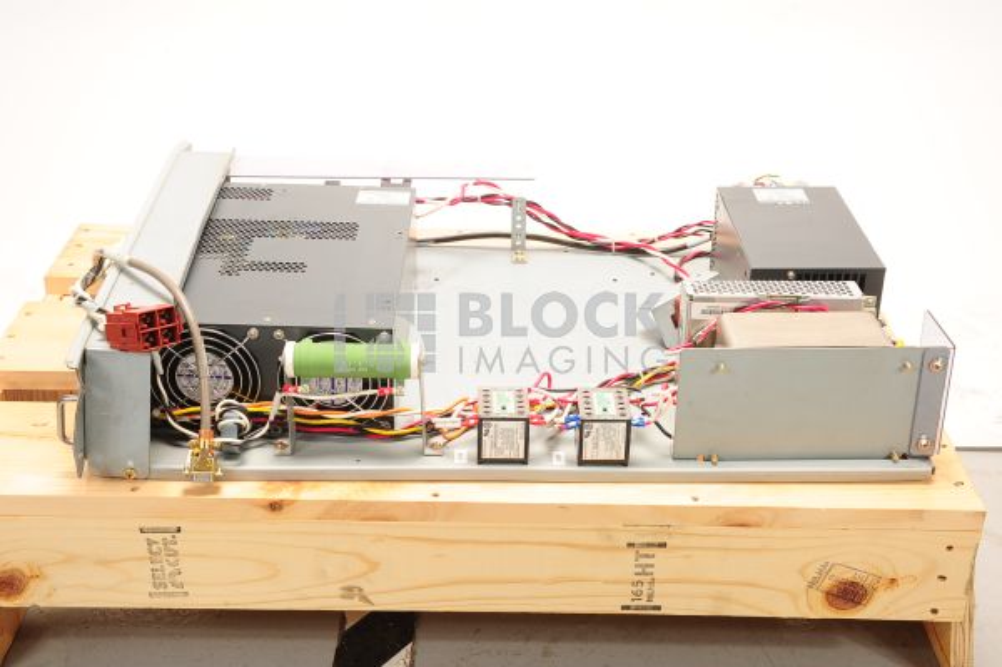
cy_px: 334
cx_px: 501
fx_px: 1390
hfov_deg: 39.6
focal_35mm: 50
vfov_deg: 26.9
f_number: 10
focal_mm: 50
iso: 320
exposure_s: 1/160
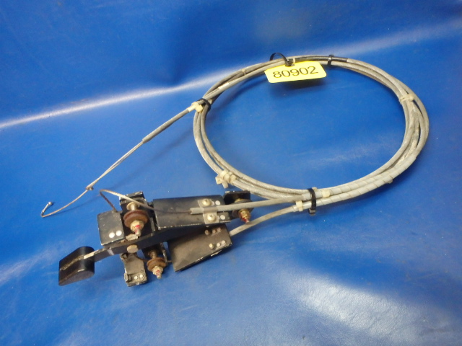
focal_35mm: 28
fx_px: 374
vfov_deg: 49.7
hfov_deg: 63.4
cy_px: 173
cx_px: 231
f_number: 3.9
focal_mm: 5
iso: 800
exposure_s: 1/20
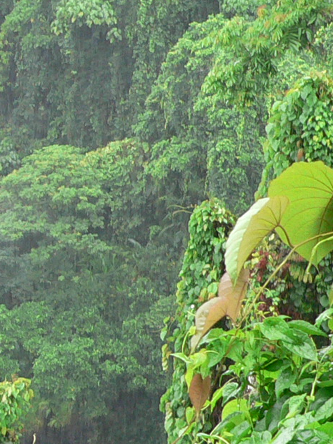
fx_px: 3257
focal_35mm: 254
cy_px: 254
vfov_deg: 7.8
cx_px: -302
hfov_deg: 5.7
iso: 200
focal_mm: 12.9
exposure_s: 1/50
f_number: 2.8
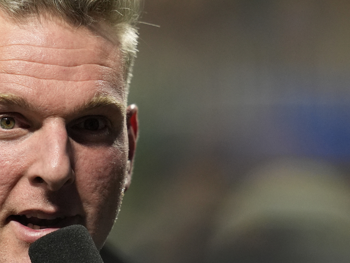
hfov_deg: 2.1
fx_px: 9758
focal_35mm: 965
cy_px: 140
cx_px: 71
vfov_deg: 1.5
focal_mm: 400
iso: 3200
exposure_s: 1/2500
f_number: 2.8
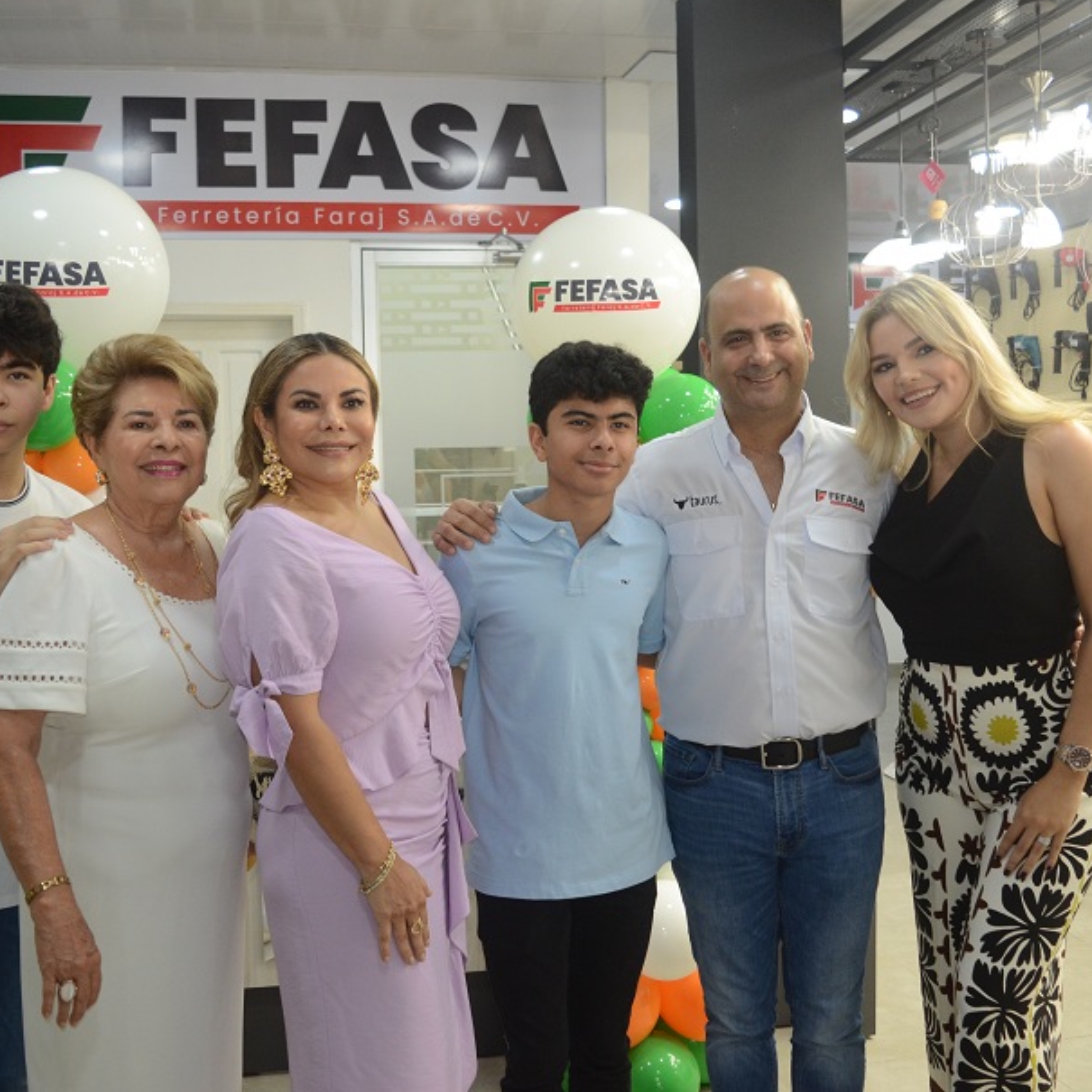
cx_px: 502
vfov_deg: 41.3
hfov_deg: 41.2
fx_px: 1451
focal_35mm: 41
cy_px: 544
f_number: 5
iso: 800
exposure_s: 1/125
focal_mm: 21
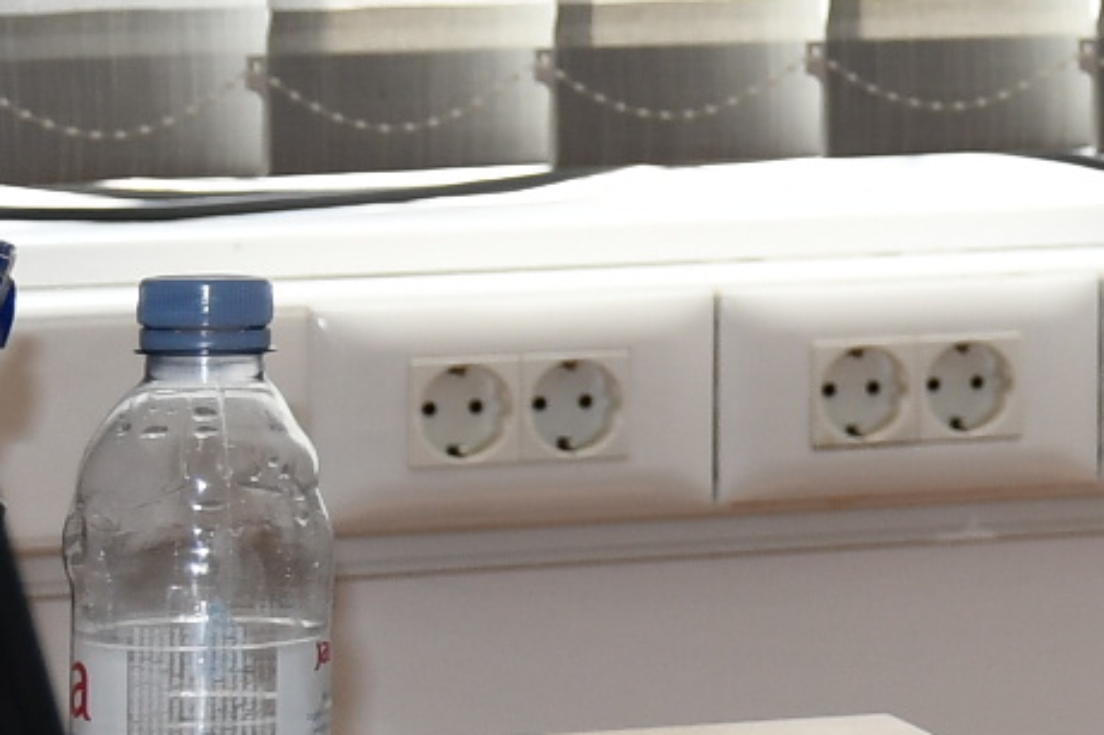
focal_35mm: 272
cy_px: -158
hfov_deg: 7.1
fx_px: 8338
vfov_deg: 5.0
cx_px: 2816
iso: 160
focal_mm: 30
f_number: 4
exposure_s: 1/250
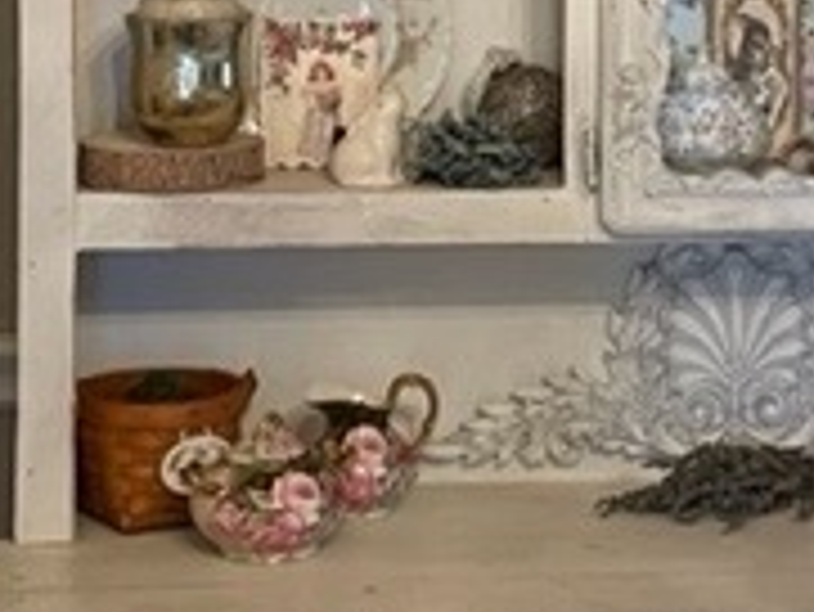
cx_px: 612
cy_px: -184
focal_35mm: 92
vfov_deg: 15.3
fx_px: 2165
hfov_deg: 21.1
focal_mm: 4.2
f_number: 1.6
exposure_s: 1/60
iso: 200
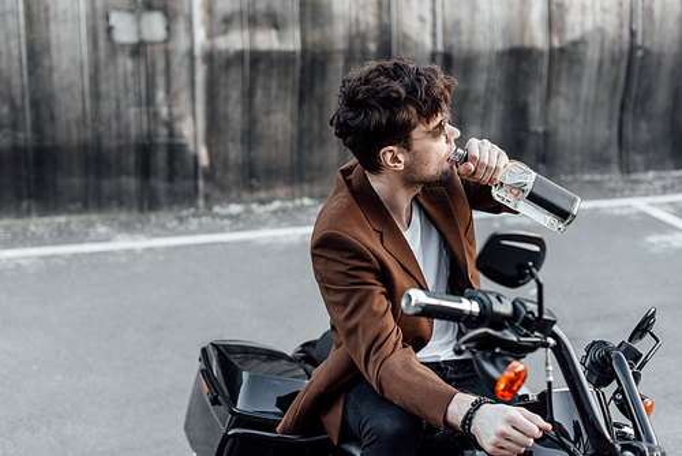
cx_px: 341
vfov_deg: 27.0
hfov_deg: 39.6
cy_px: 228
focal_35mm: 50
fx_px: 948
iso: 640
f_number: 3.2
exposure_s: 1/160
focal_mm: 50
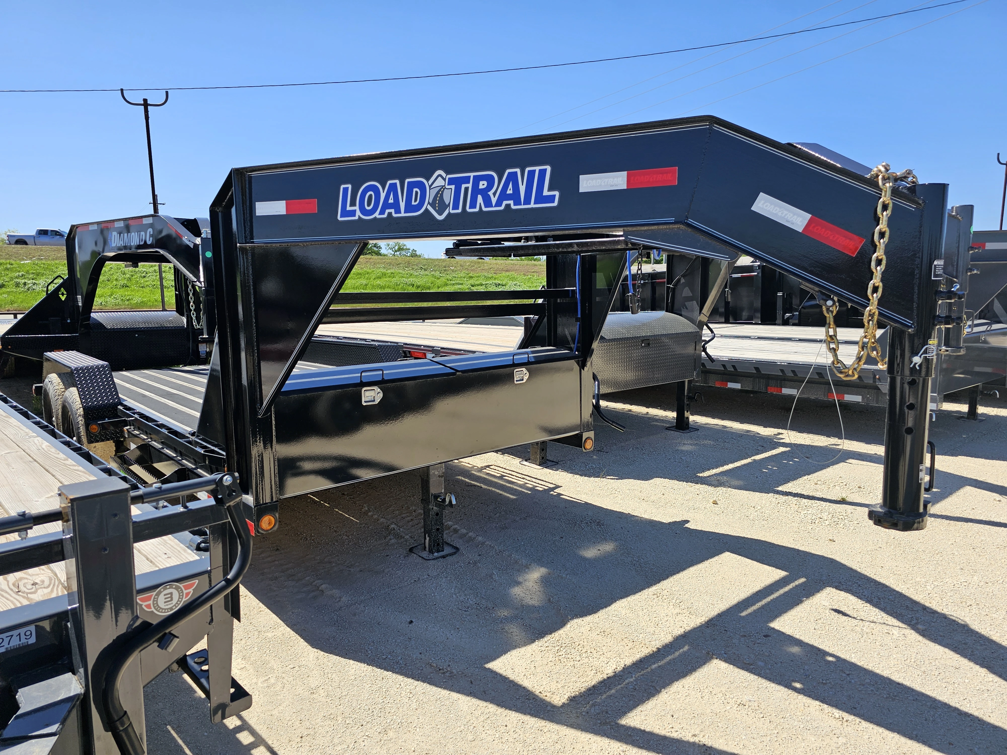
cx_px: 504
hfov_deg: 73.9
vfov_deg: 58.9
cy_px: 378
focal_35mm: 23
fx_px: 669
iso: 10
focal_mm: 6.3
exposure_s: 1/662
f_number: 1.7
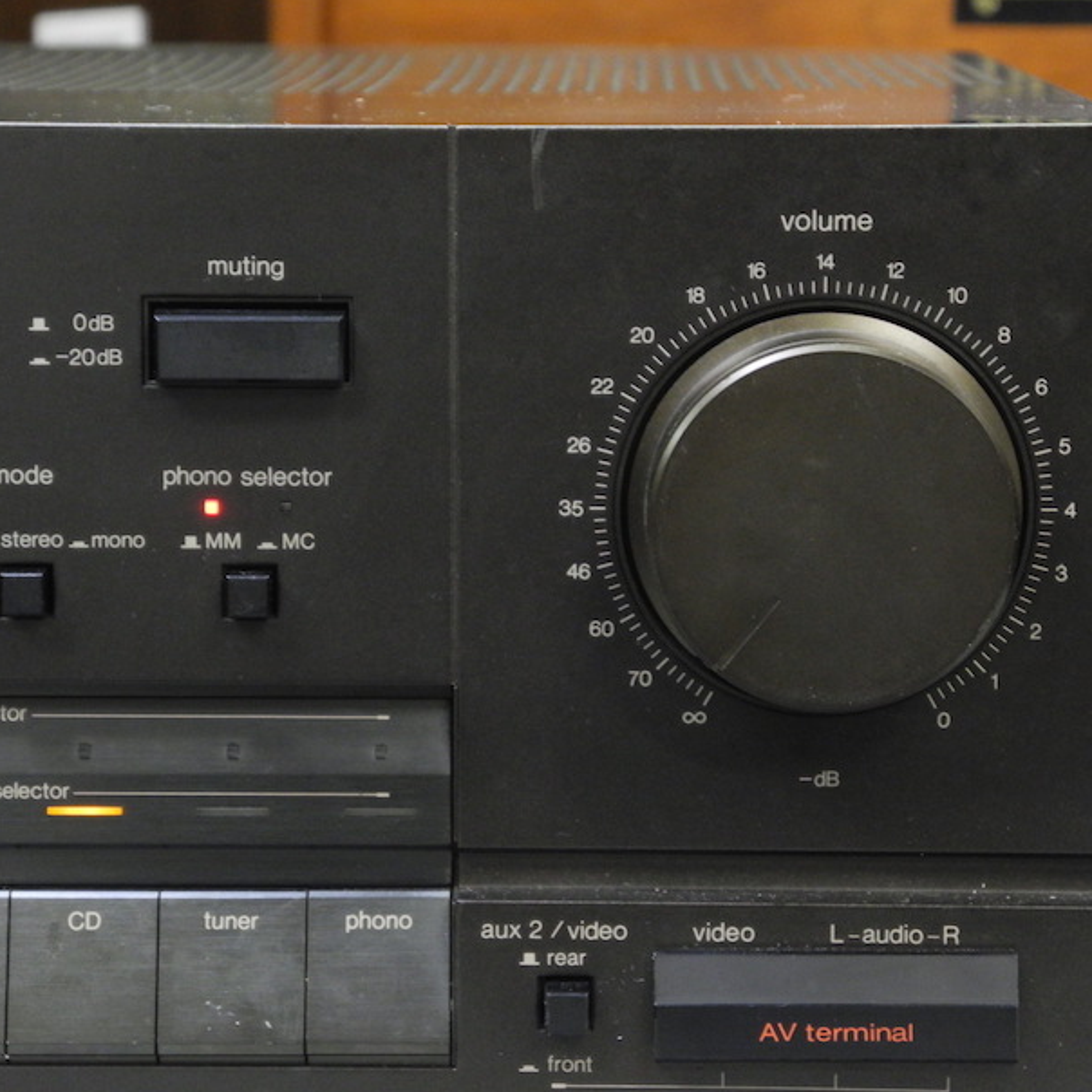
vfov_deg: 13.2
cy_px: 615
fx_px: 4711
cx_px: 486
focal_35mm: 132
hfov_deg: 13.2
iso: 400
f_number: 4.5
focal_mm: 20.1
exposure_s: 1/10.3
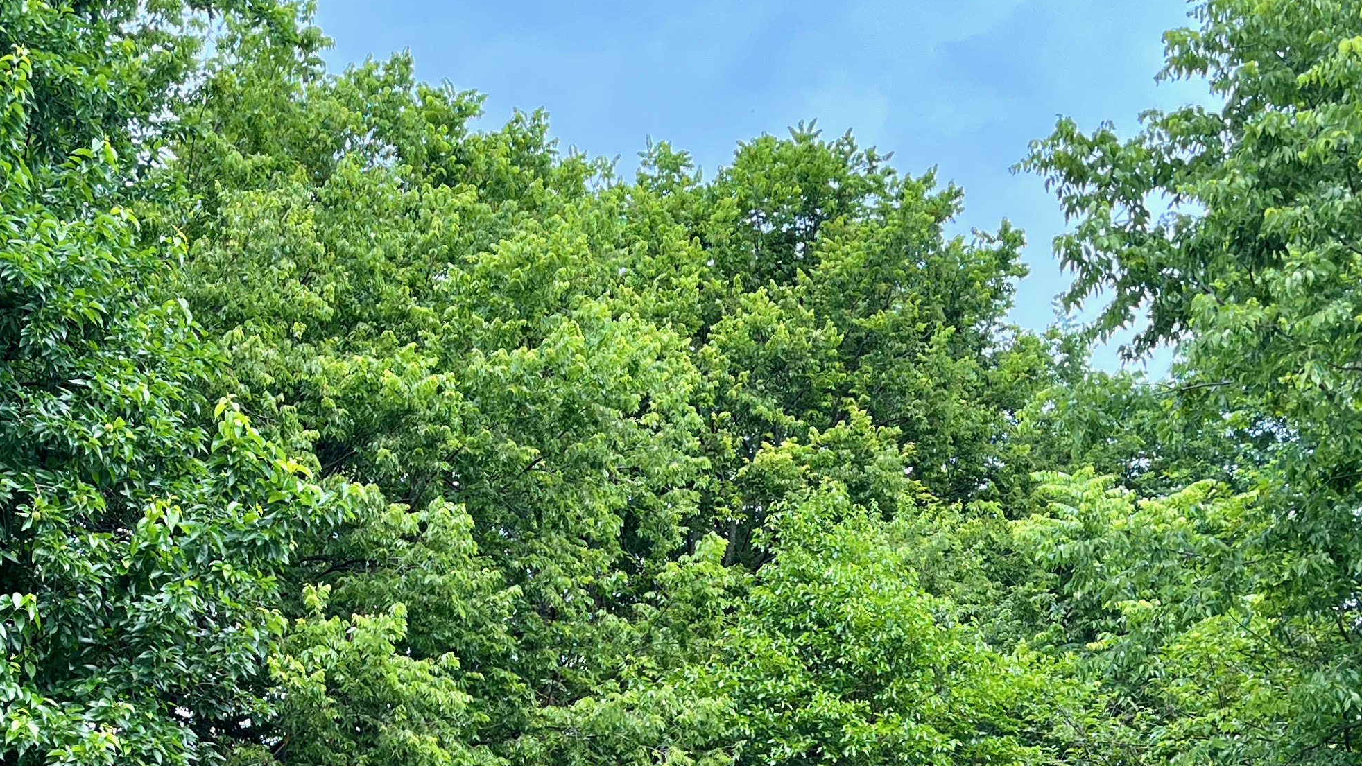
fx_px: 2059
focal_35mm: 57
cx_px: 442
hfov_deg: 36.2
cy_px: 939
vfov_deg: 19.7
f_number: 1.6
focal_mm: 5.1
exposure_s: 1/191
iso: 40
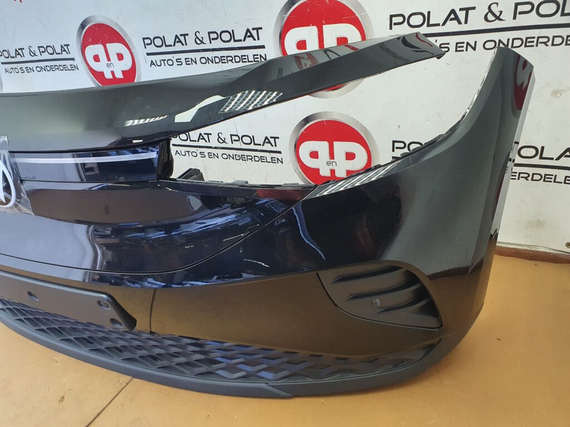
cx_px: 285
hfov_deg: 67.3
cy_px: 214
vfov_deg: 53.1
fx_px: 428
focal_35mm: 26
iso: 250
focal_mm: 4.32
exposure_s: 1/100
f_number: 2.4
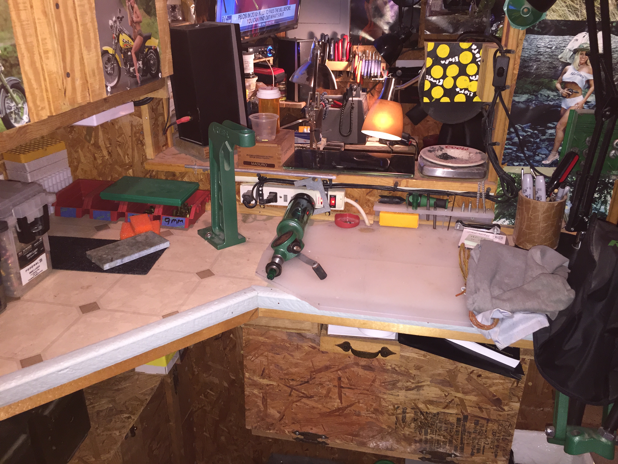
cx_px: 309
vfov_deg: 48.2
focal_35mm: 29
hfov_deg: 61.7
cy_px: 232
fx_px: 518
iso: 100
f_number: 2.2
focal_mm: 4.15
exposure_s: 1/16
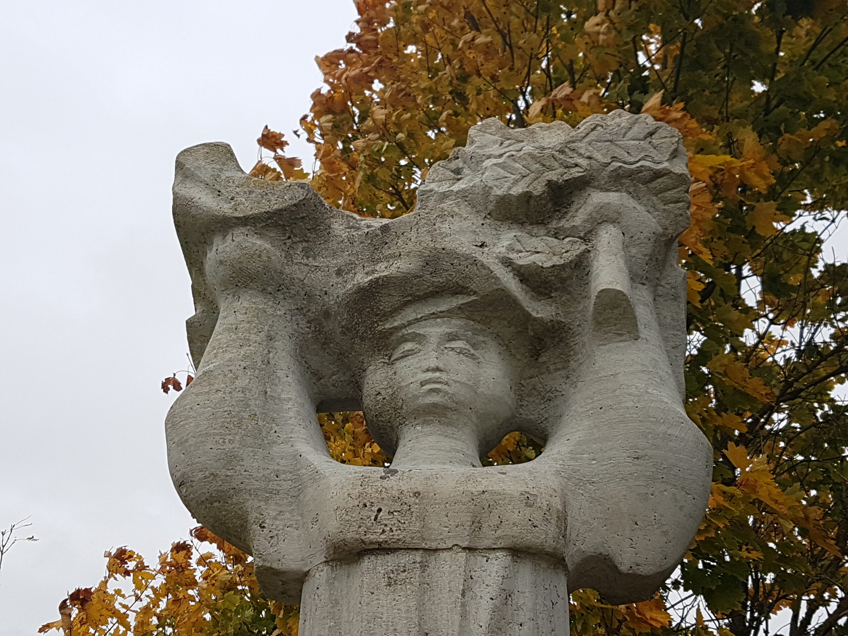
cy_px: 318
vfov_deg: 53.1
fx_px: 637
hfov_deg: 67.3
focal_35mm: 26
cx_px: 424
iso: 40
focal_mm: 4.2
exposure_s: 1/776
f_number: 1.7
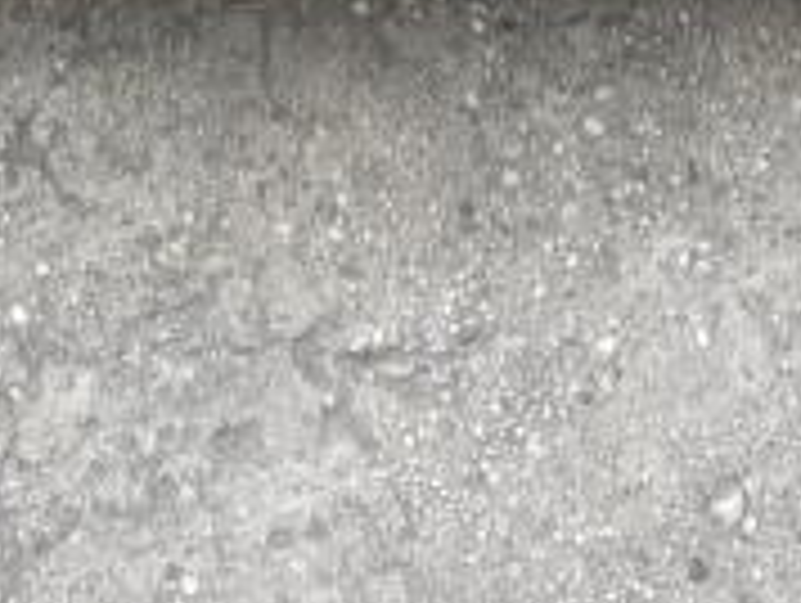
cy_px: -1053
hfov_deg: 12.2
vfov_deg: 8.2
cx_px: 518
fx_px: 3731
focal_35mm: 161
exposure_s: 1/60
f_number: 3.3
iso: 100
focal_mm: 4.7
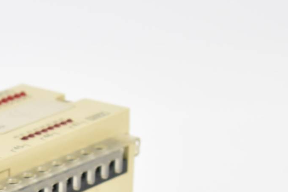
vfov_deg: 5.2
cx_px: -127
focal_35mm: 264
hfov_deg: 7.7
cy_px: 269
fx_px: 2108
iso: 100
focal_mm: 55
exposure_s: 1/15
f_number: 5.6
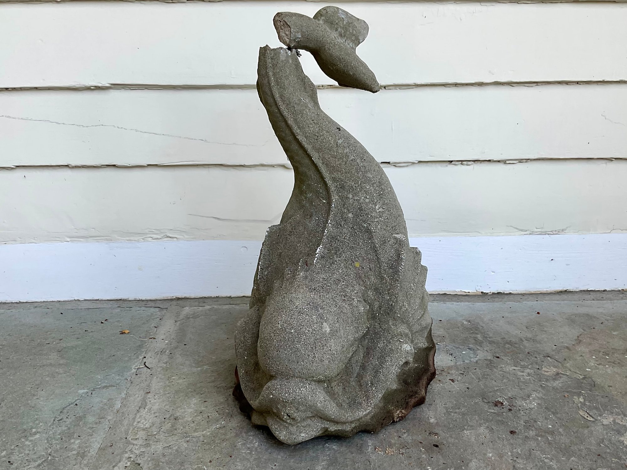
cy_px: 235
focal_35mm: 29
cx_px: 314
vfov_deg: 48.2
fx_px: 525
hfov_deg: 61.7
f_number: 1.8
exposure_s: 1/124
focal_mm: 3
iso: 16
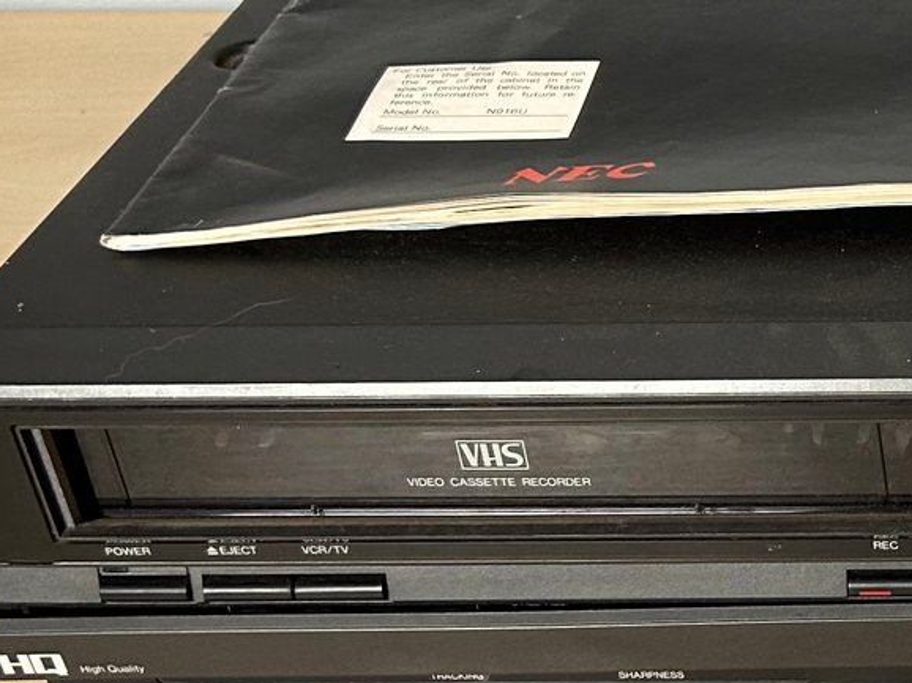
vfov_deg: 16.4
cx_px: 1261
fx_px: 2370
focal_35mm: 90
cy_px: 300
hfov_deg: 19.6
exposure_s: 1/60
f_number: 1.5
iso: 125
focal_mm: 5.7
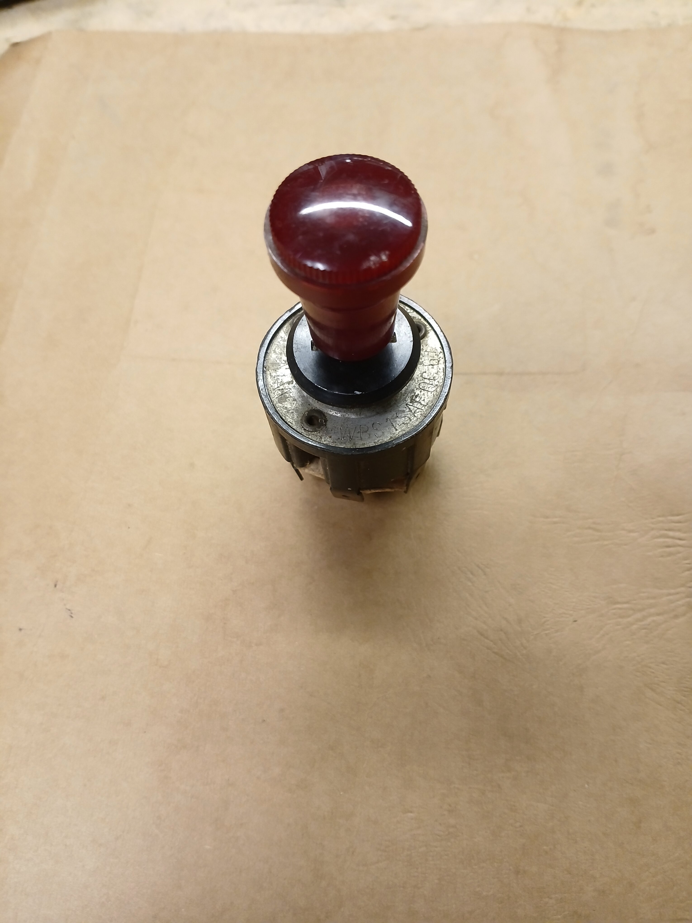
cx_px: 346
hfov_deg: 53.1
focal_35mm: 26
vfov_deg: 67.3
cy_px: 462
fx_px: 693
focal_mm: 3.98
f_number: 1.8
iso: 250
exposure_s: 1/60
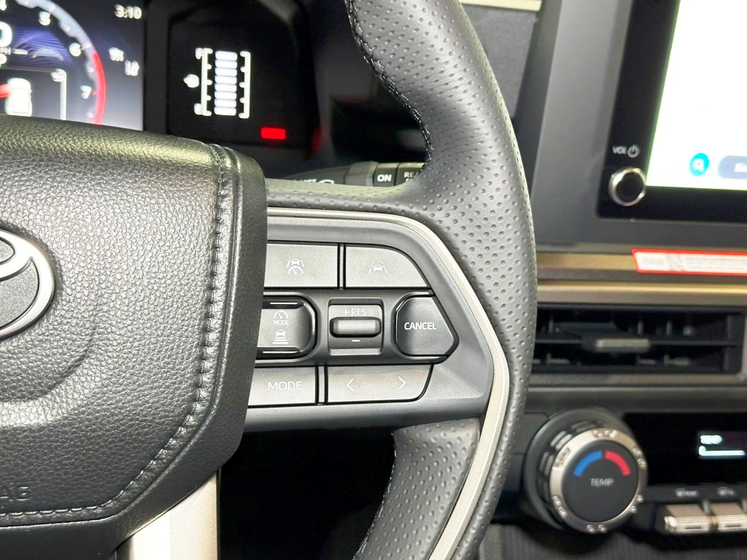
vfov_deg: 30.3
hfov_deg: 39.7
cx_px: 374
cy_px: 280
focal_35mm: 48
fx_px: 1036
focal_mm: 6.86
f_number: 1.78
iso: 500
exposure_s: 1/40
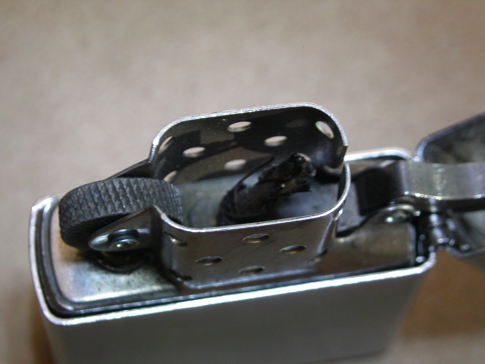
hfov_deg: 17.3
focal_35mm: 114
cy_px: 182
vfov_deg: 13.0
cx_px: 242
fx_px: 1597
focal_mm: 23.4
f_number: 4.7
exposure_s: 1/45
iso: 200
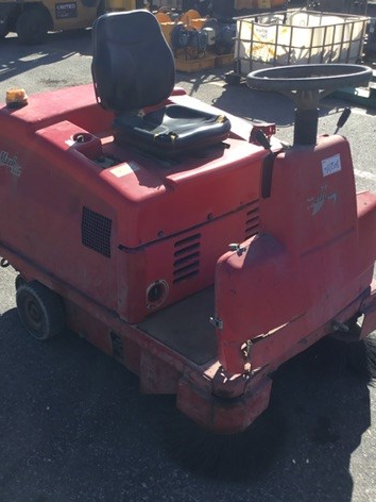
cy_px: 254
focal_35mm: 42
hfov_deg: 34.2
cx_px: 138
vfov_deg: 44.8
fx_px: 608
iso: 25
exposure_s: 1/652
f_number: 2.4
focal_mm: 3.3
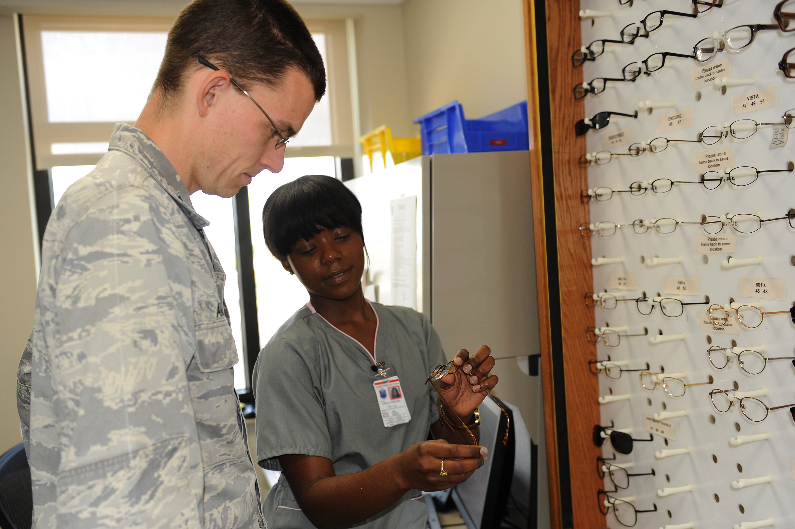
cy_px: 264
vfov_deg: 37.8
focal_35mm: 35
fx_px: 772
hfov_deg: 54.5
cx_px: 398
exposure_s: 1/80
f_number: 3.2
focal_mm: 35
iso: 200
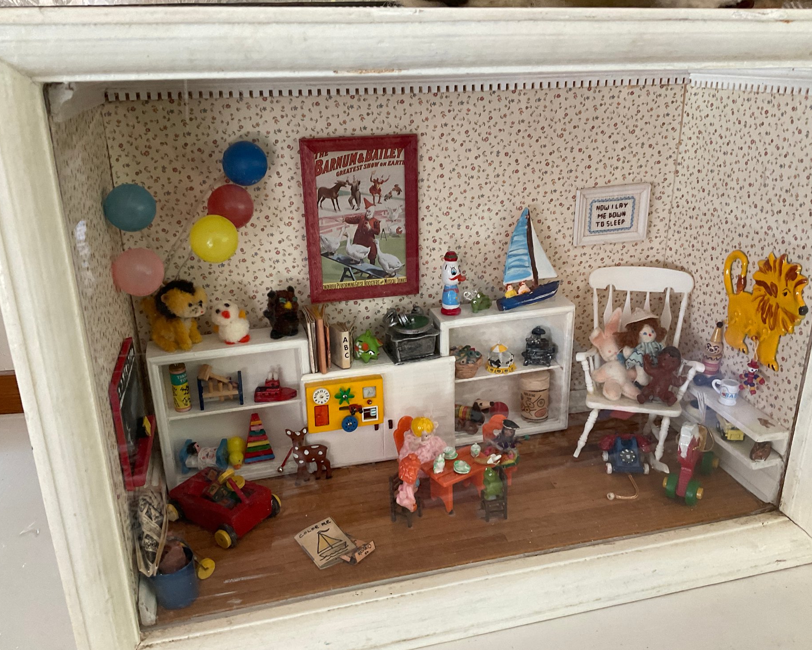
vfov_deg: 47.1
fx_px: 745
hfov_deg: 57.2
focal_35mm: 31
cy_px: 327
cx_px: 412
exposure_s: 1/60
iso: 100
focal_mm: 3
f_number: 1.8
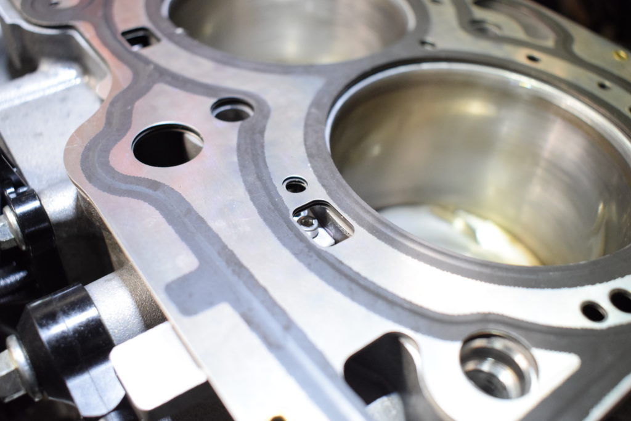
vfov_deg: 36.9
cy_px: 210
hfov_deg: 53.1
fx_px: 631
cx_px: 316
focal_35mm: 36
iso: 2200
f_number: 3.8
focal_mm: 24
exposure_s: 1/60
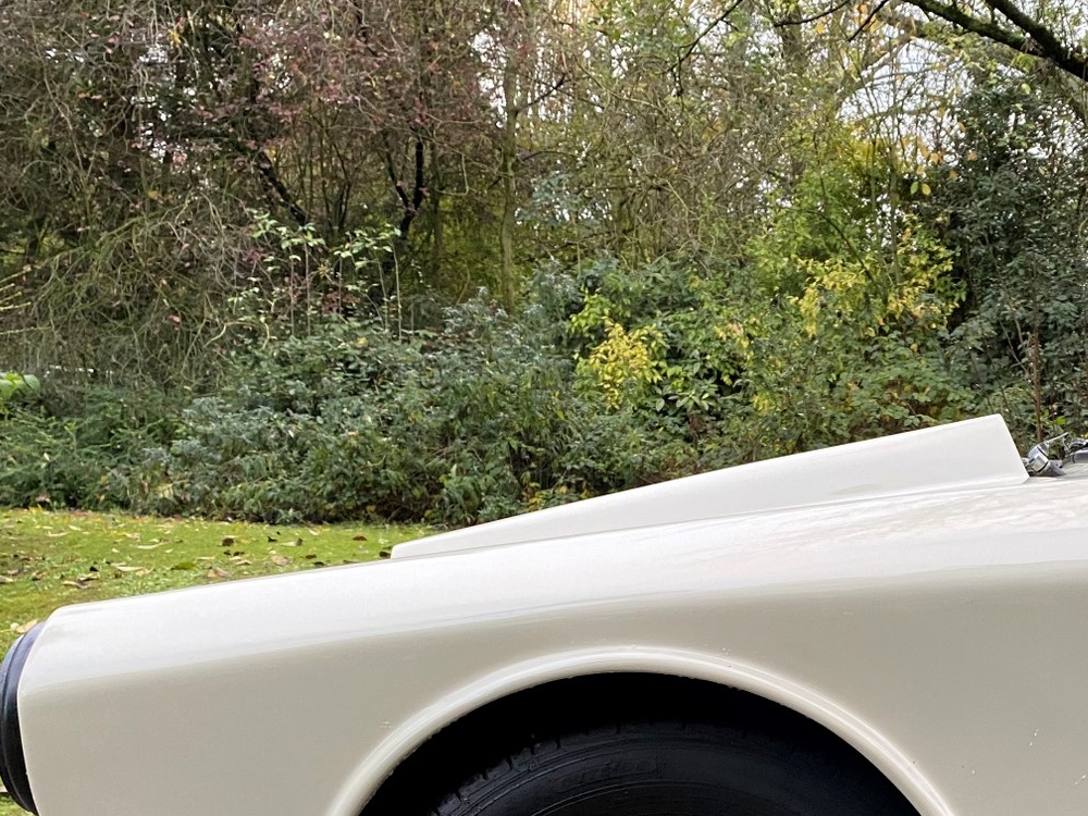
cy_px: 681
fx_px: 1634
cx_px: 916
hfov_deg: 35.3
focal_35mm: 52
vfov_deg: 27.3
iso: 125
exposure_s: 1/64
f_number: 1.8
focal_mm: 4.25
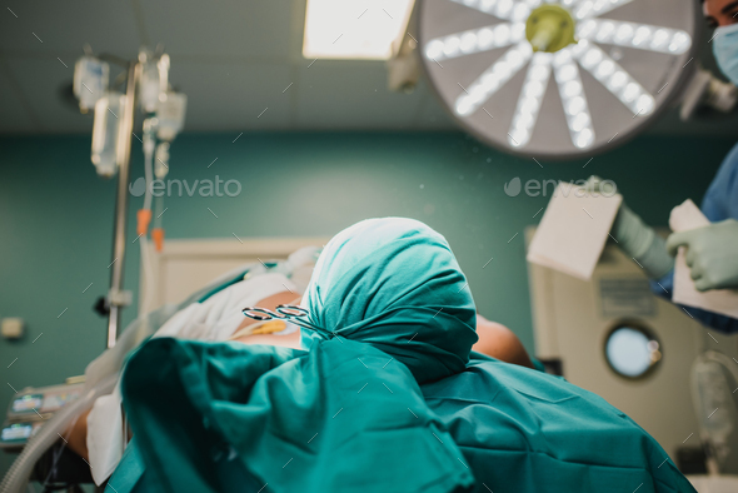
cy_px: 246
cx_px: 369
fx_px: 718
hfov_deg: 54.4
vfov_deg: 37.9
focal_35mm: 35
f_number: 3.2
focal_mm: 35
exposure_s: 1/320
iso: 640
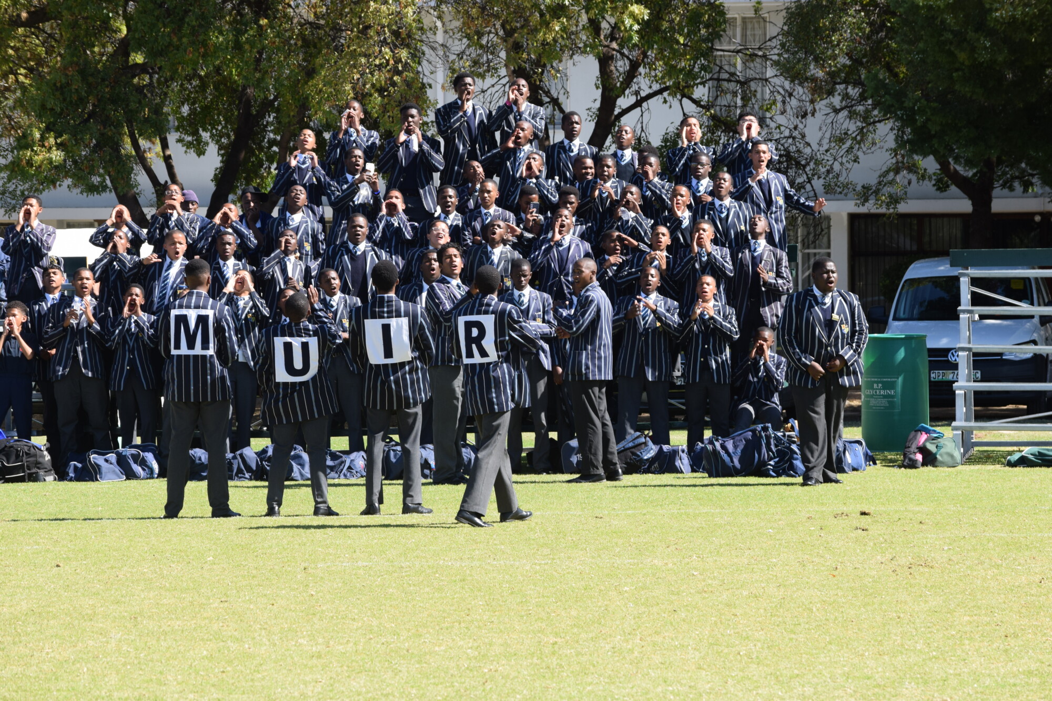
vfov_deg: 9.0
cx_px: 526
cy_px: 350
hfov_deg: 13.4
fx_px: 4470
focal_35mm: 153
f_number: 8
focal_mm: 102
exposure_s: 1/250
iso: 200
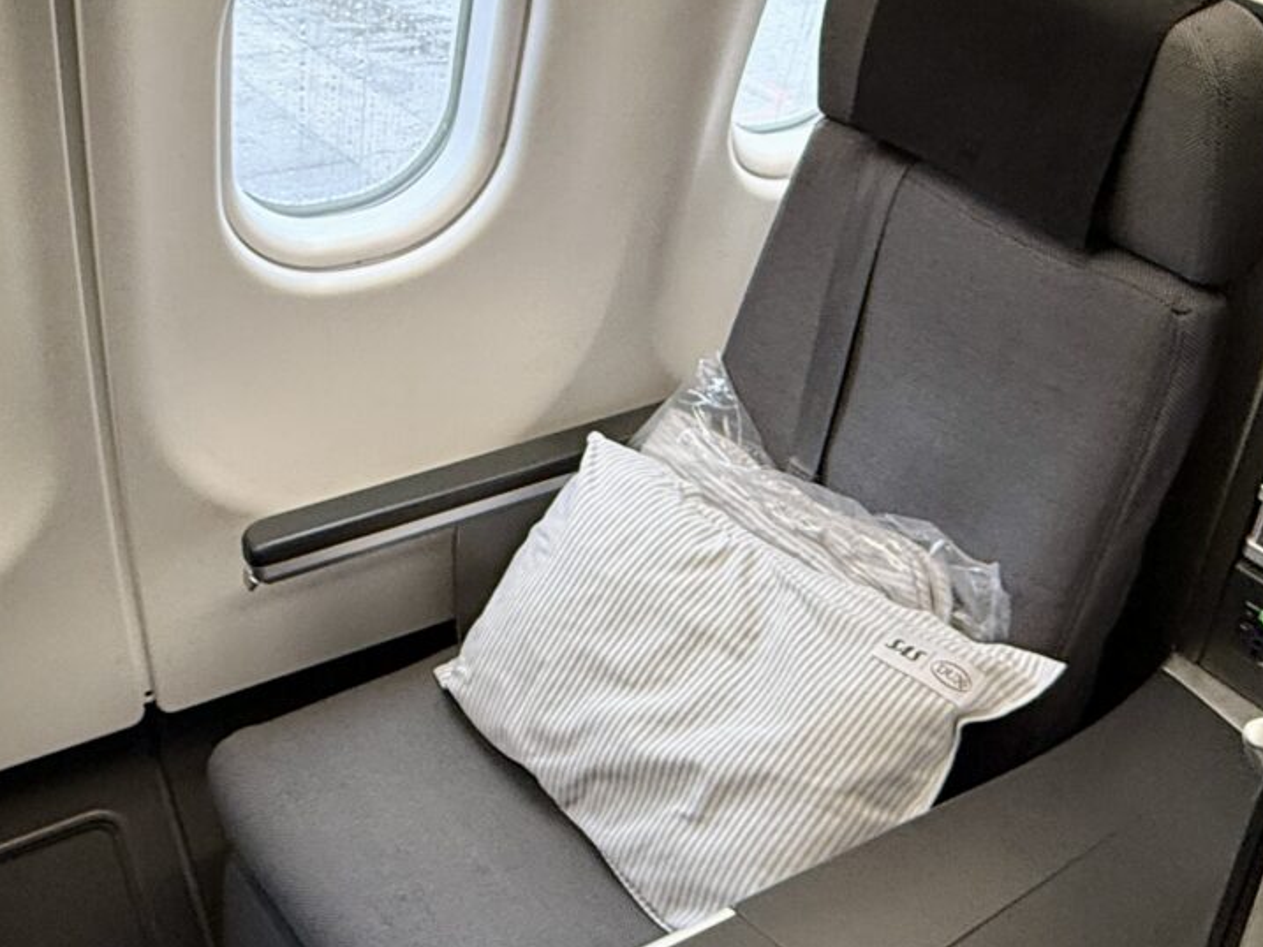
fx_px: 1460
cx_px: 606
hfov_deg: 46.8
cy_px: 558
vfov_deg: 35.9
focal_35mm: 40
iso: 320
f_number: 2.2
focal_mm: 2.22
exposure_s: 1/61
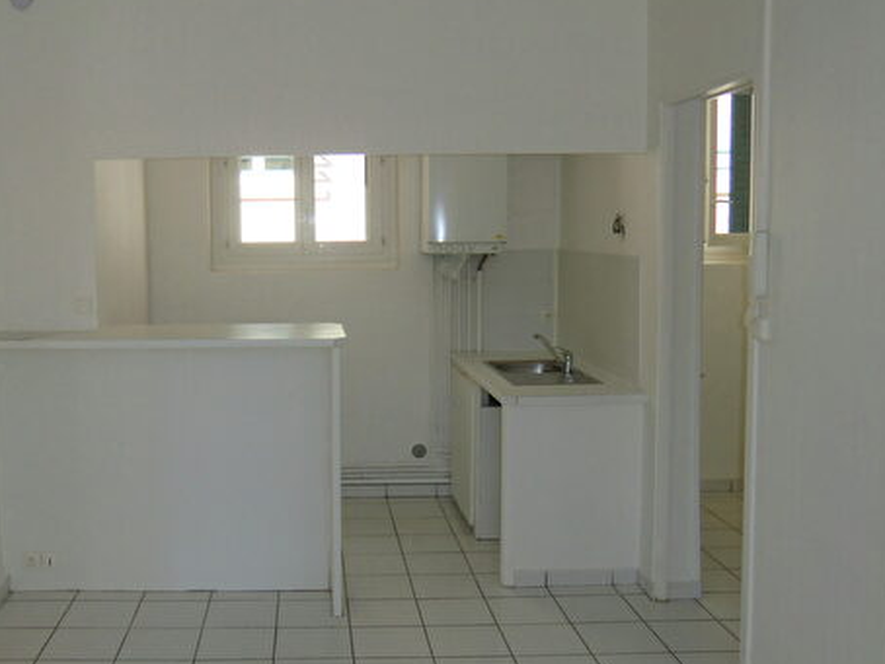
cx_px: 300
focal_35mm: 37
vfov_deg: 38.7
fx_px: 946
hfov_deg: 49.3
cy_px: 299
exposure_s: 1/125
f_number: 3.2
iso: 64
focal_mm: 4.3
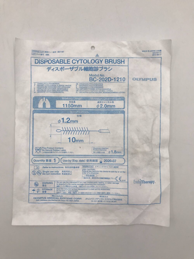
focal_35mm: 28
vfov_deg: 63.4
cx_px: 97
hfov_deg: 49.8
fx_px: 209
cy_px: 130
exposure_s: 1/306
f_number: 1.8
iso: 20
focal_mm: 3.99
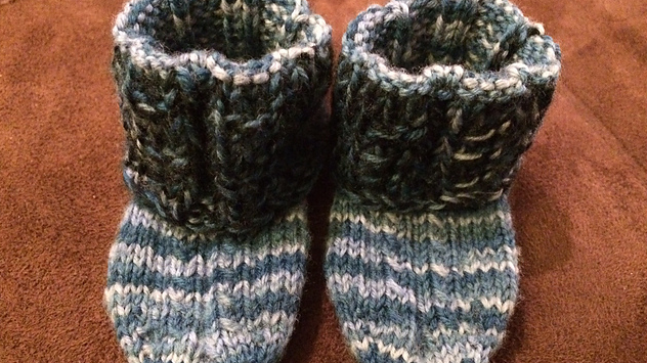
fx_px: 549
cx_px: 320
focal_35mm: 32
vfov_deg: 36.6
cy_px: 209
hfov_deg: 61.0
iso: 1000
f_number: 2.2
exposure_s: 1/15
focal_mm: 4.15
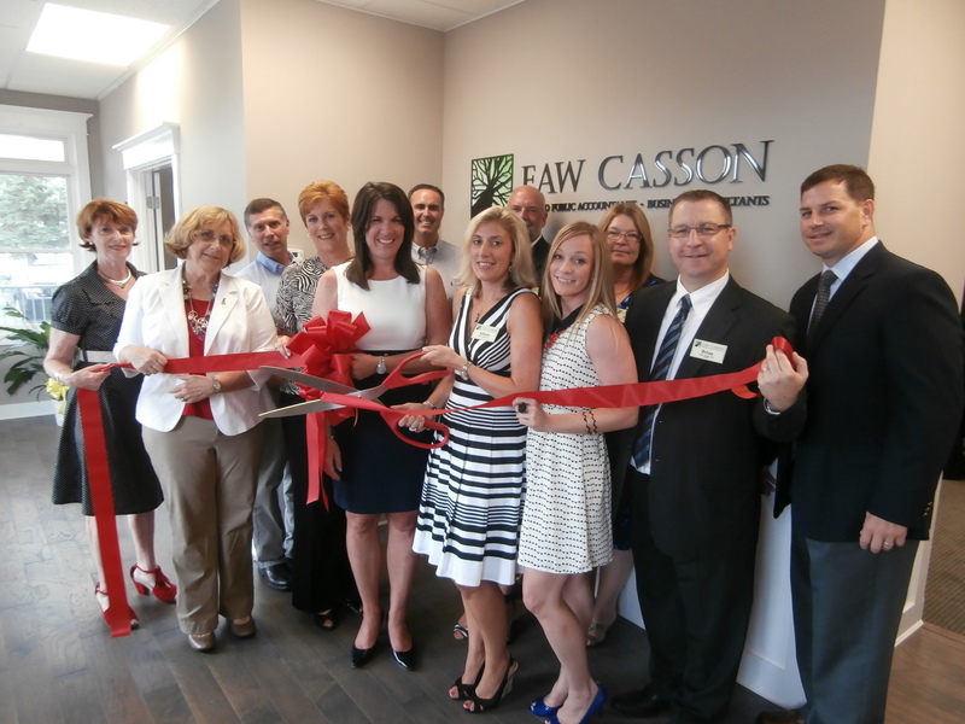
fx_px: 669
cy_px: 362
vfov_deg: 56.8
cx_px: 482
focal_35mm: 24
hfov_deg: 71.6
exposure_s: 1/30
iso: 160
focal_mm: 4.2
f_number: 3
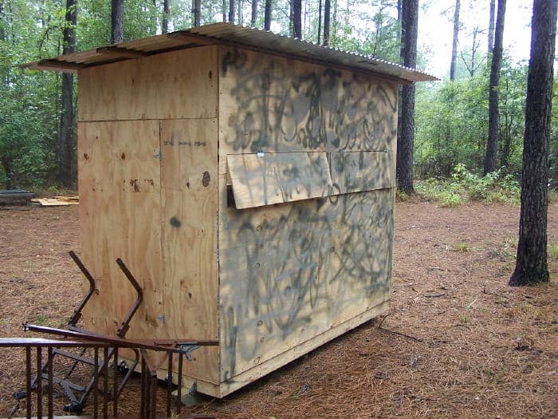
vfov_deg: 37.7
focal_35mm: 38
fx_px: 613
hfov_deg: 49.0
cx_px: 279
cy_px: 210
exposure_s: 1/60
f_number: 2.8
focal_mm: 6.3
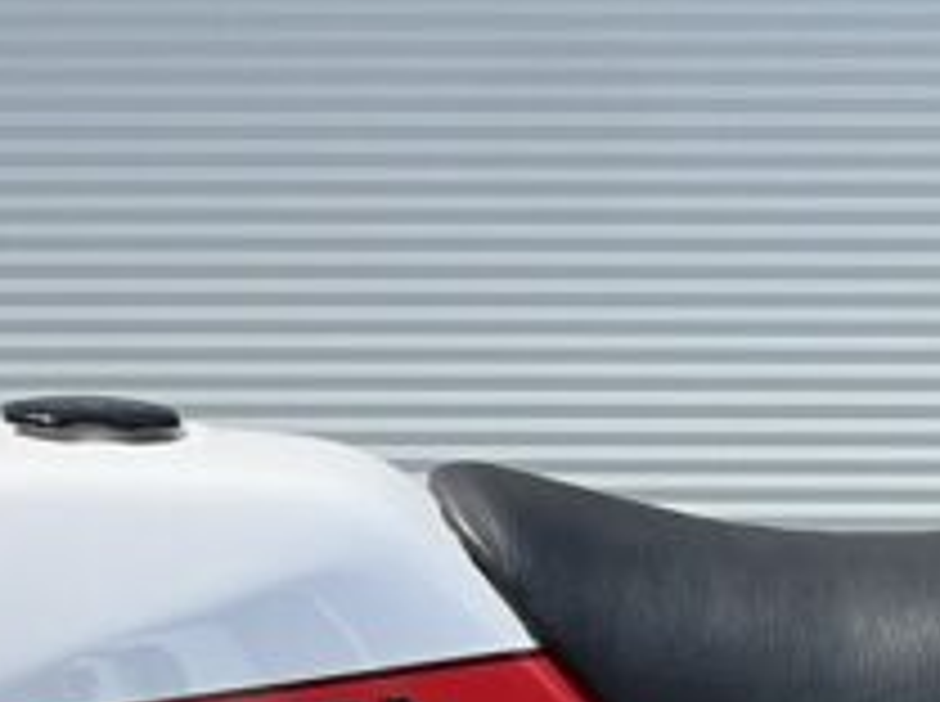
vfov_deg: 3.7
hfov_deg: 5.0
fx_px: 10681
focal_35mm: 394
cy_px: 1048
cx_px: 124
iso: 32
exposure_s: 1/490
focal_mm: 9
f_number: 2.8
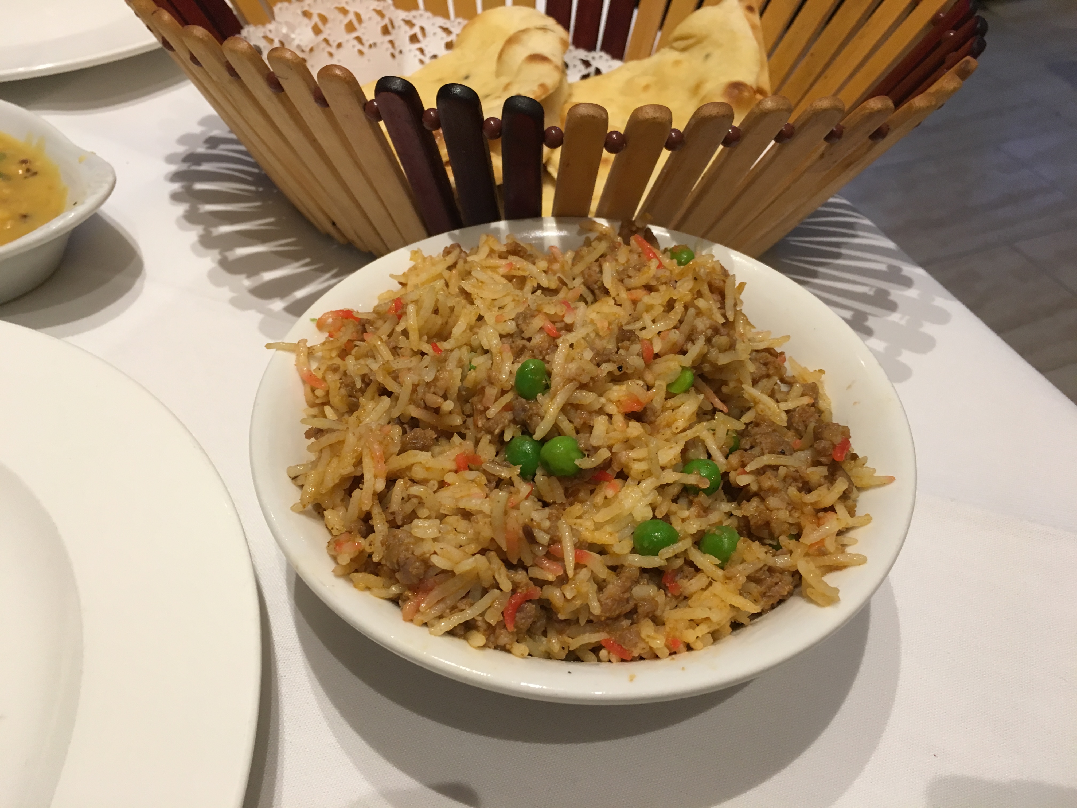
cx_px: 538
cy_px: 404
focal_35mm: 29
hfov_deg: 61.7
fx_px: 902
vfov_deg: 48.2
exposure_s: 1/33
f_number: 2.2
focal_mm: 4.15
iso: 100
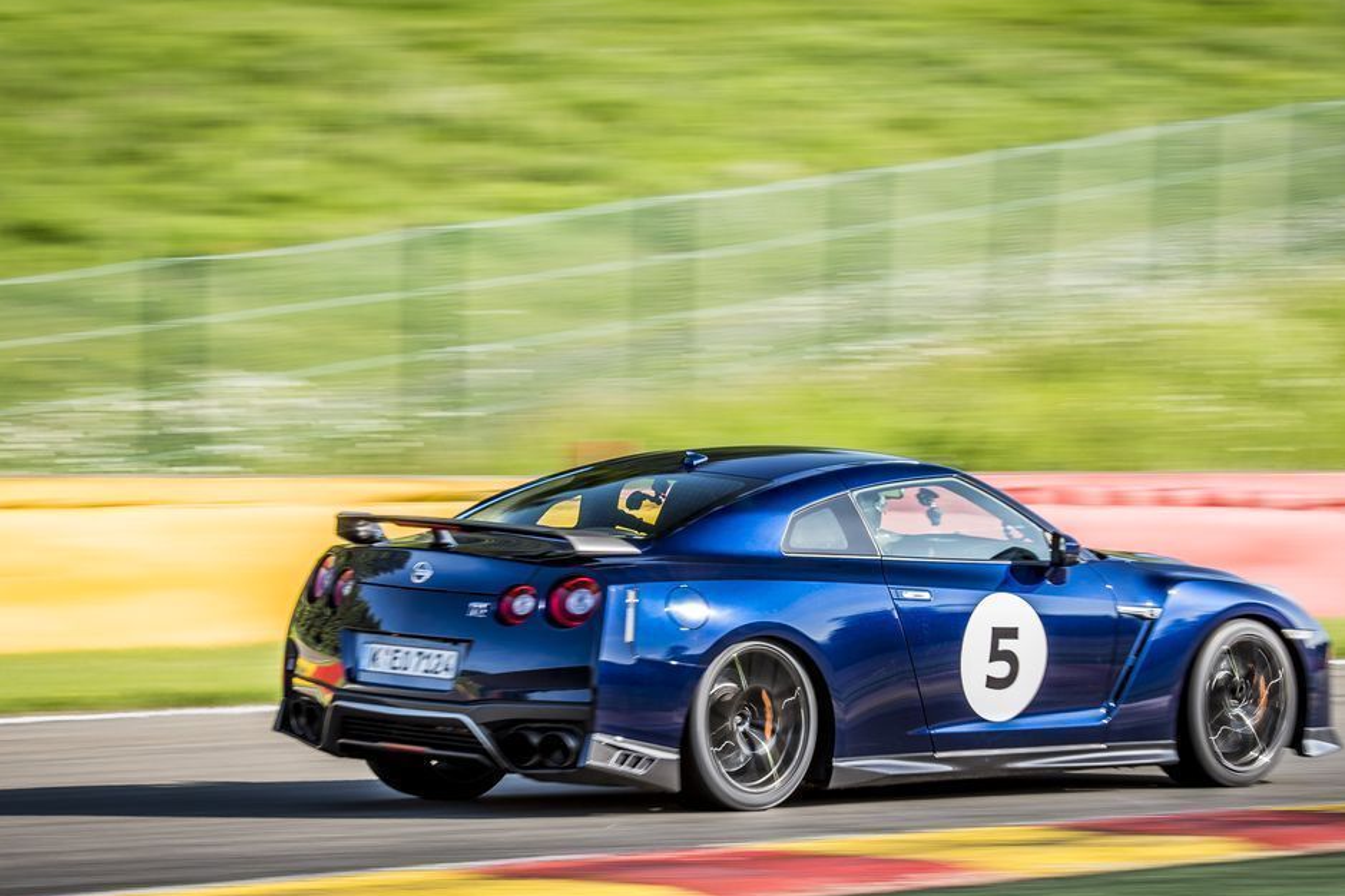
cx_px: 699
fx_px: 6874
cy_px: 507
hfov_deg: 11.2
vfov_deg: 7.5
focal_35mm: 184
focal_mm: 90
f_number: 7.1
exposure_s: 1/100
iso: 100
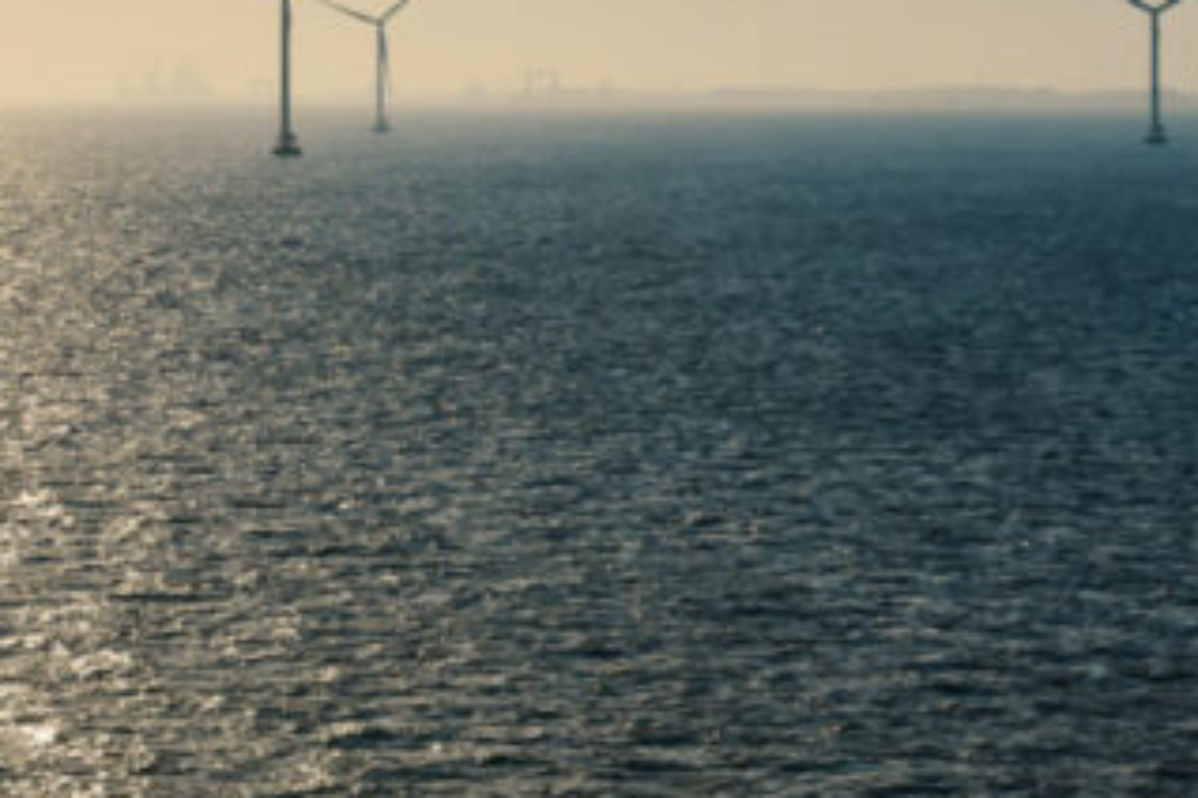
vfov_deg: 8.5
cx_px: -267
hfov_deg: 12.4
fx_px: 5357
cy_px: -66
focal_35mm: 161
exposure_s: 1/2500
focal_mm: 50
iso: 100
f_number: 7.1
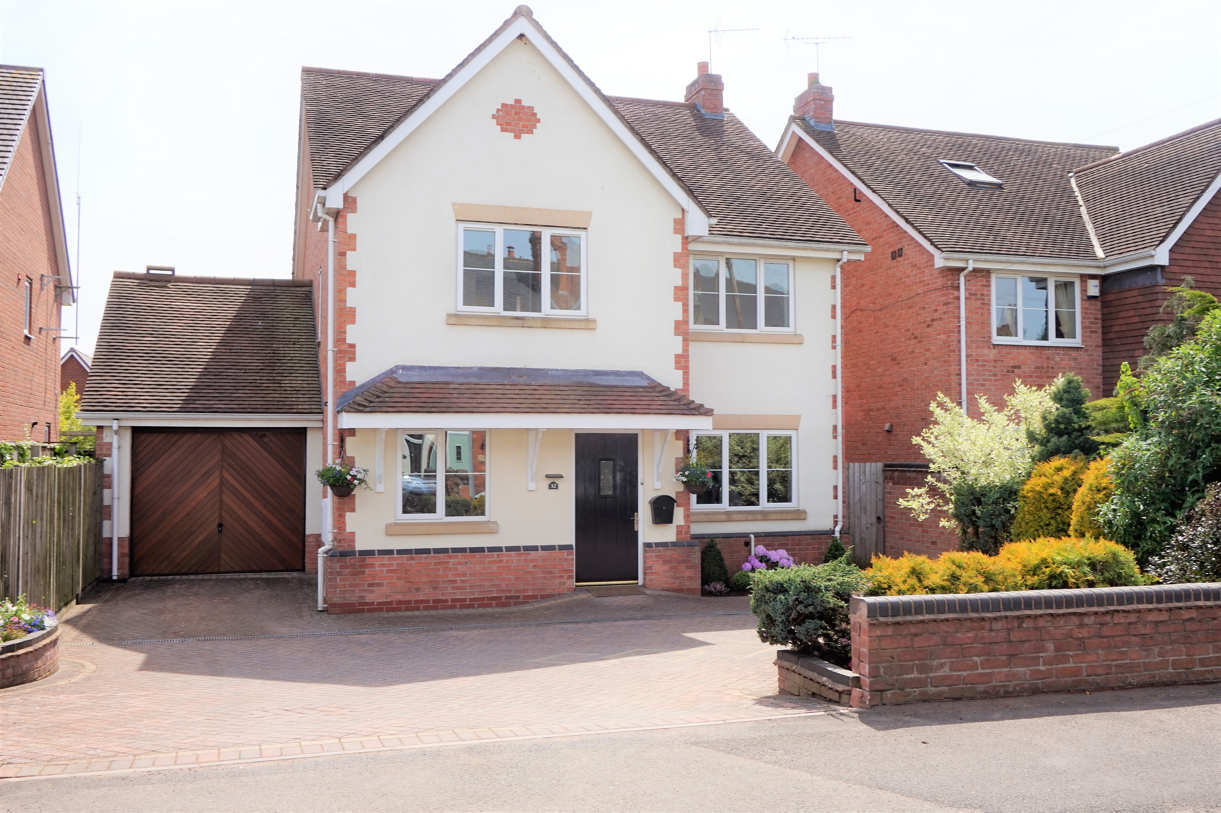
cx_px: 610
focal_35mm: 32
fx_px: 1068
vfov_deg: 41.7
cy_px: 406
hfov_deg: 59.5
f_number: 13
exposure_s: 1/80
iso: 100
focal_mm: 21
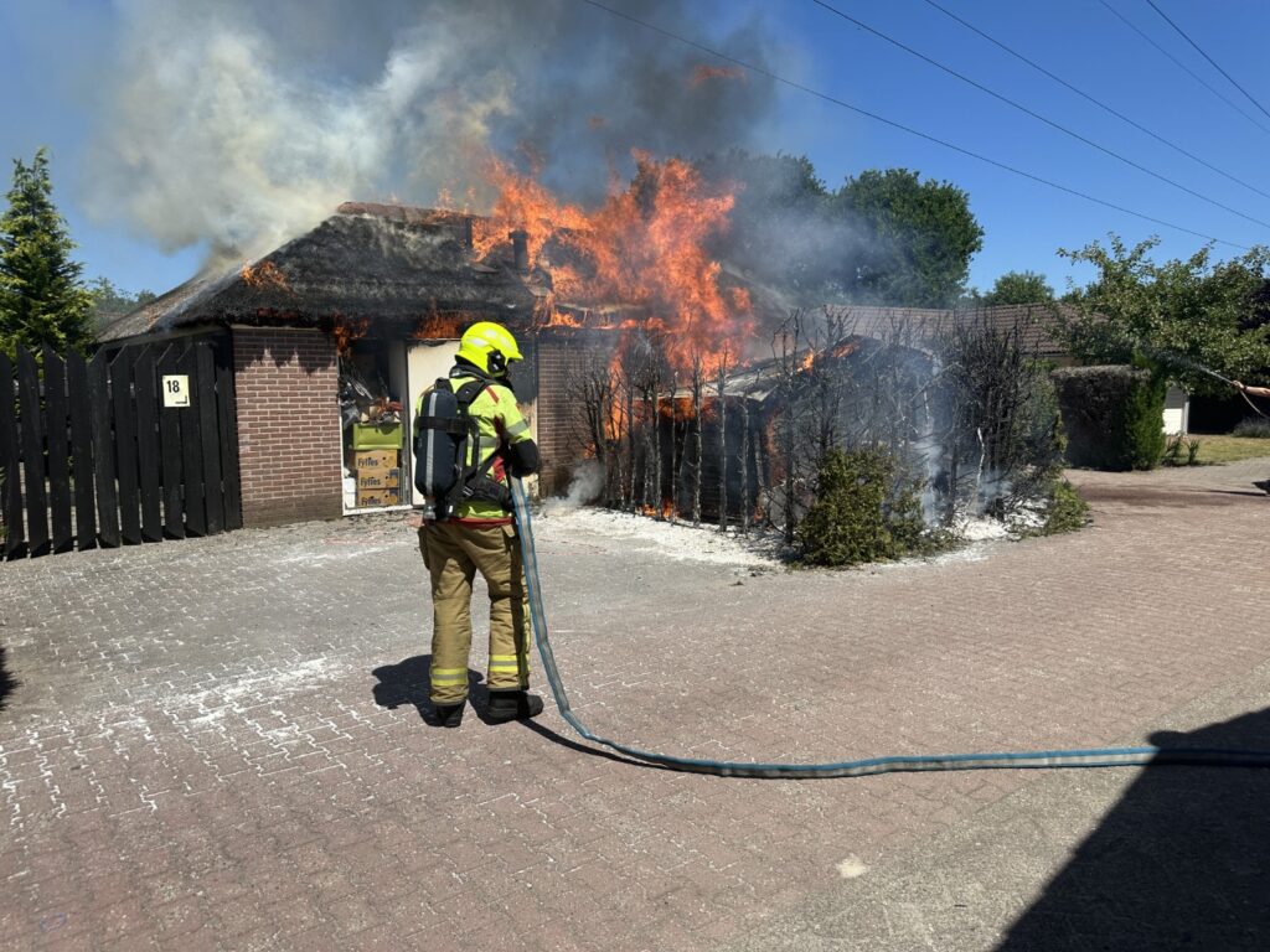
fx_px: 881
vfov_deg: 56.8
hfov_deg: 71.6
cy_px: 476
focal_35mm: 24
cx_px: 635
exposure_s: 1/5848
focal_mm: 6.86
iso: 80
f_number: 1.78
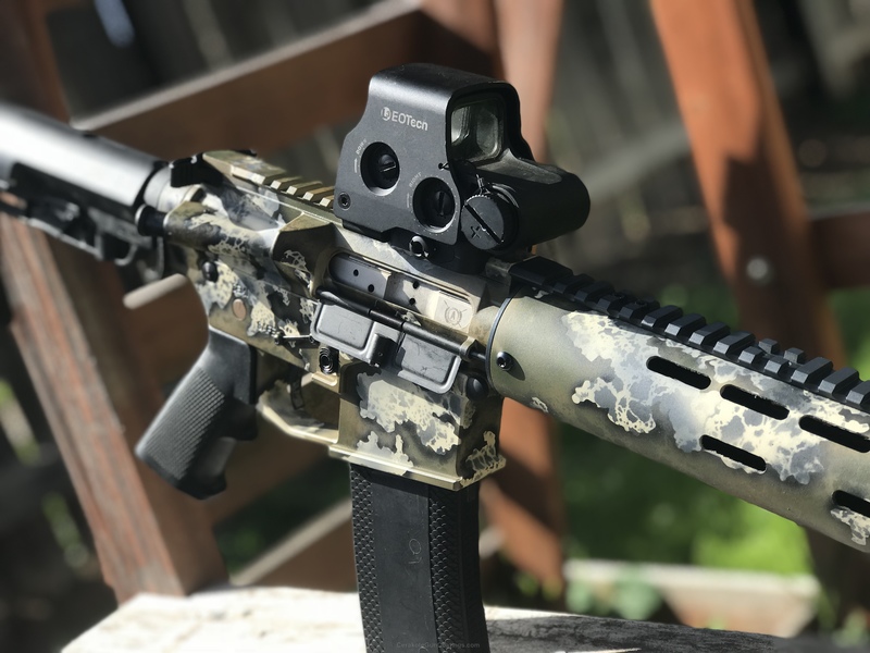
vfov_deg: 25.7
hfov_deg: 33.8
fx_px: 1433
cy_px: 326
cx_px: 435
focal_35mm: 57
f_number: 2.8
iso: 20
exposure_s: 1/523
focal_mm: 6.6
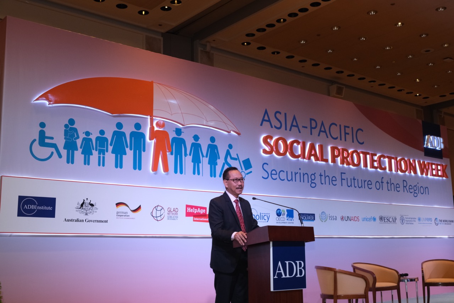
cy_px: 152
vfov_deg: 31.9
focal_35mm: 42
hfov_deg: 46.4
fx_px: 530
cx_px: 227
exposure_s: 1/125
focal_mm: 27.7
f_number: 5.6
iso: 1600
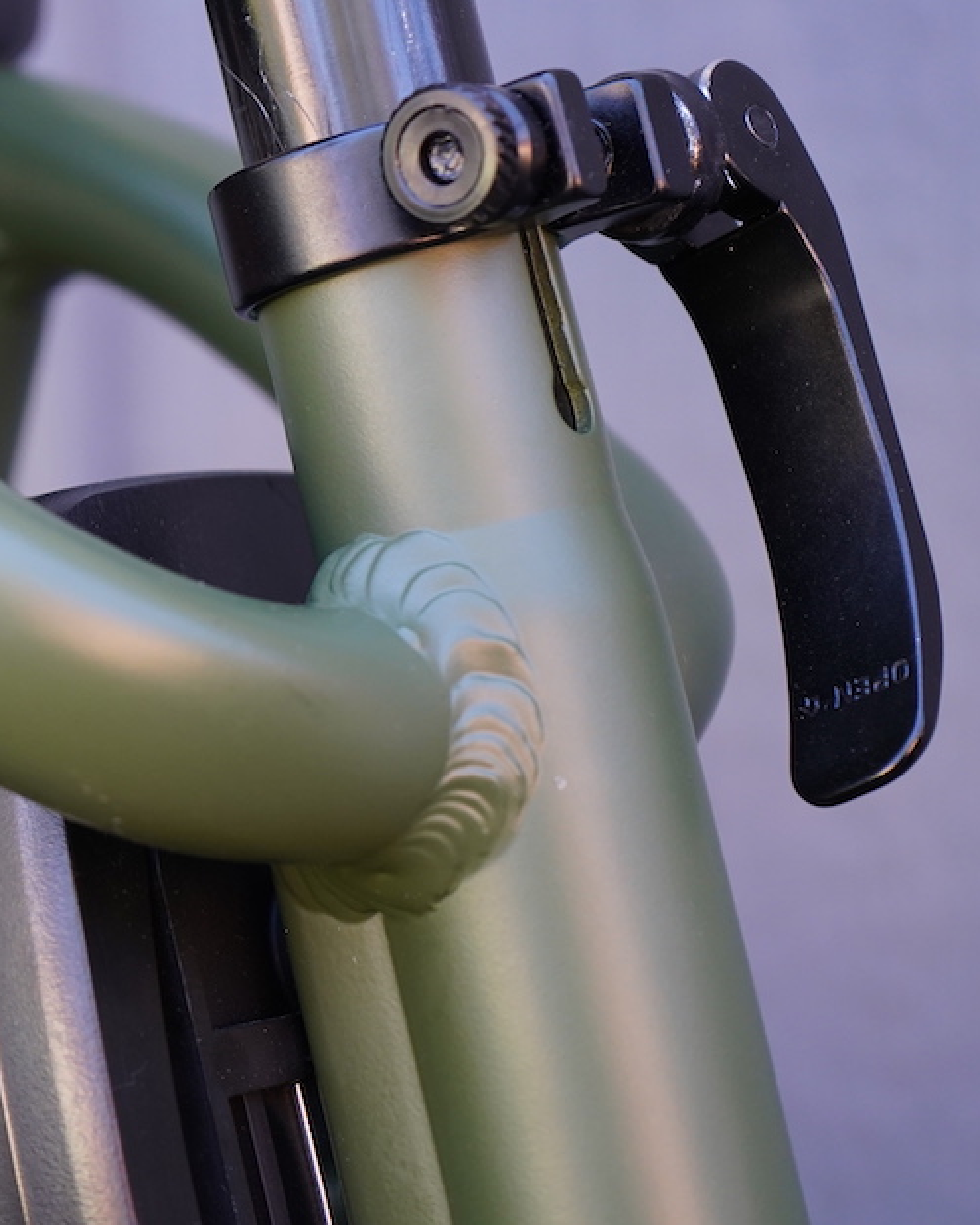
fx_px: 4496
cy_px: 463
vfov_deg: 15.5
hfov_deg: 12.2
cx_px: -178
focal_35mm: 124
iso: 1000
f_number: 5.6
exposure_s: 1/160
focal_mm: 64
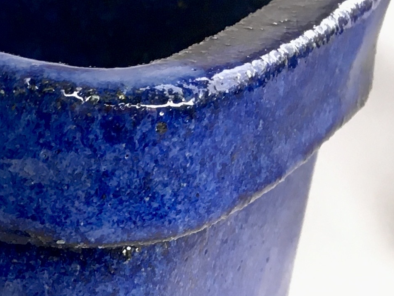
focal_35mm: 123
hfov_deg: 14.9
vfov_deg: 11.9
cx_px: -188
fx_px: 1400
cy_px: 322
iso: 32
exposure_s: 1/33
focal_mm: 4.15
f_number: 2.2
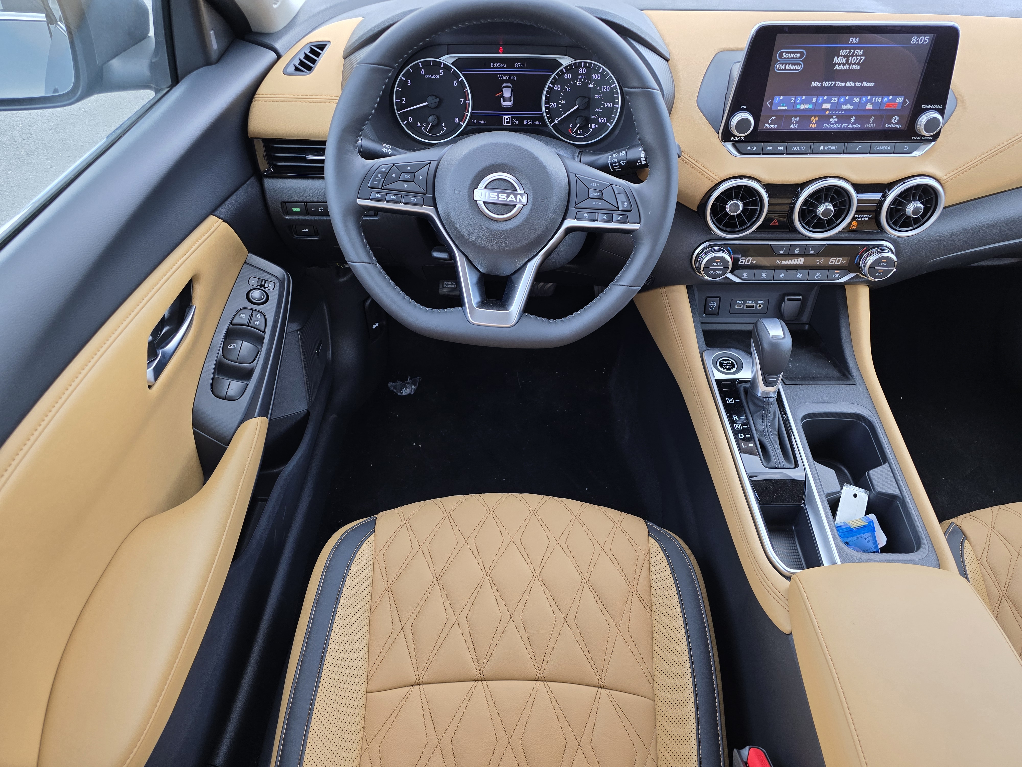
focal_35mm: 23
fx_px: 679
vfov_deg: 58.9
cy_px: 384
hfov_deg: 73.9
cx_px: 511
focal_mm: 6.3
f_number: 1.7
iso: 50
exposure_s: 1/180
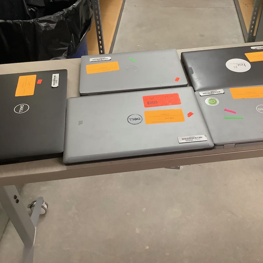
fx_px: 318
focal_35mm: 37
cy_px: 131
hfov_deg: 44.9
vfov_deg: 44.9
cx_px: 144
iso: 250
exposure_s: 1/60
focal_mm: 3.3
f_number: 2.4
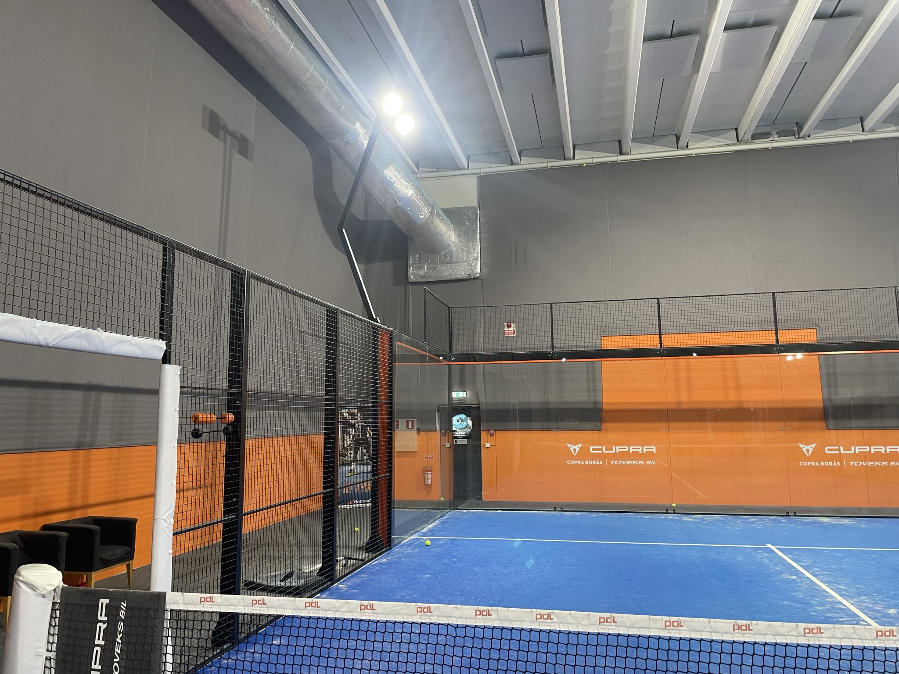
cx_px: 450
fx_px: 675
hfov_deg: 67.3
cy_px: 337
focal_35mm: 26
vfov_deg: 53.1
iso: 125
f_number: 1.6
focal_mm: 4.2
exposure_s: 1/50
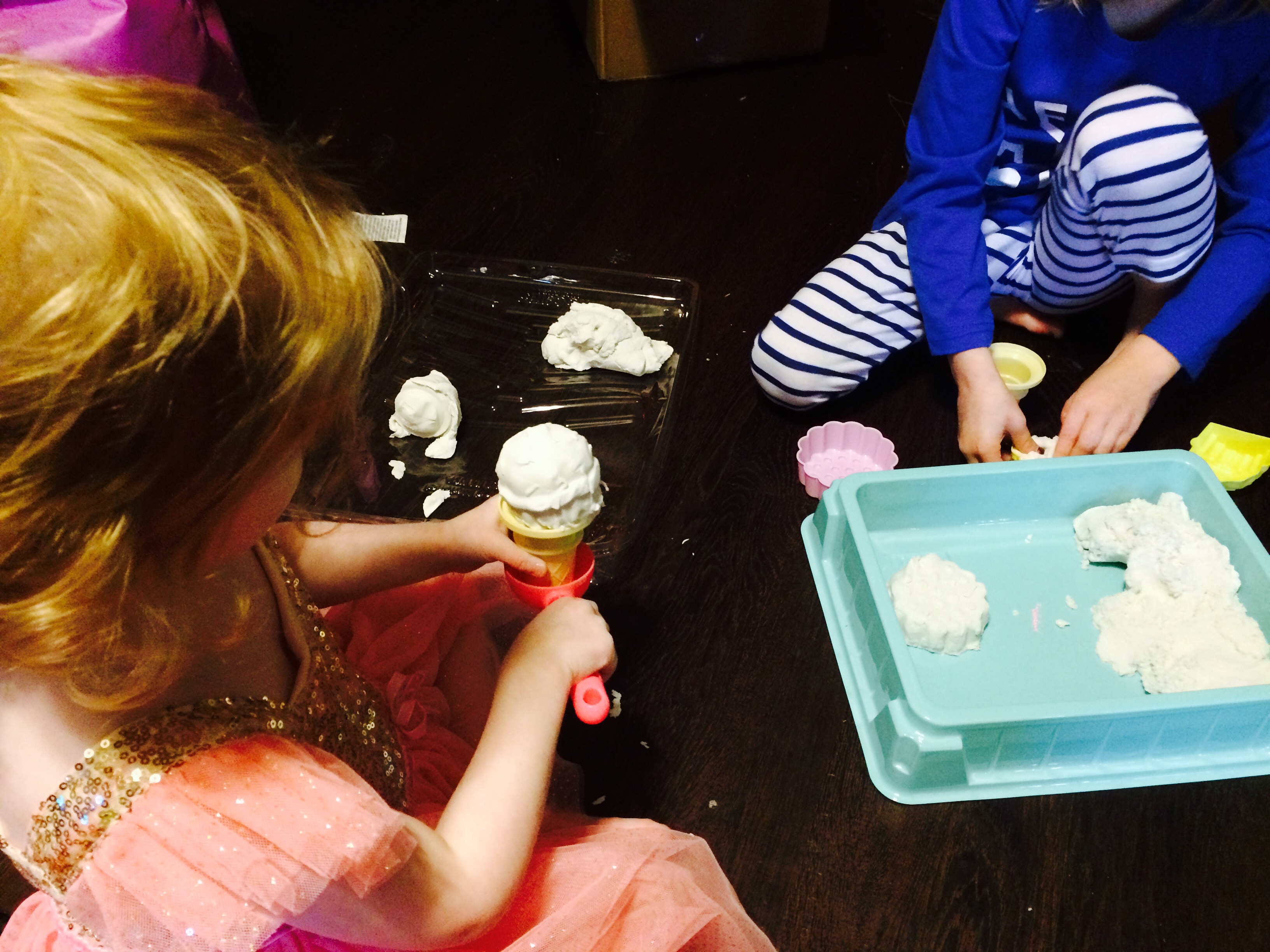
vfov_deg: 48.2
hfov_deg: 61.7
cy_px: 476
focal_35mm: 29
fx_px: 1064
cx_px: 635
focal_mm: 4.15
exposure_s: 1/30
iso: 320
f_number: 2.2
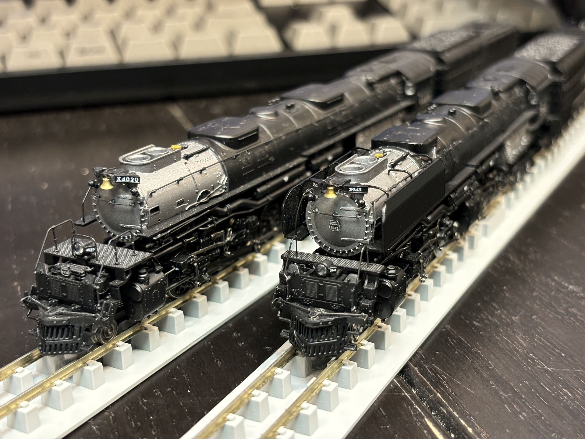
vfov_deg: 28.0
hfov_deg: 36.8
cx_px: 292
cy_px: 220
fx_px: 879
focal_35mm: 52
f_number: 1.6
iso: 250
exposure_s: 1/27
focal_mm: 5.96
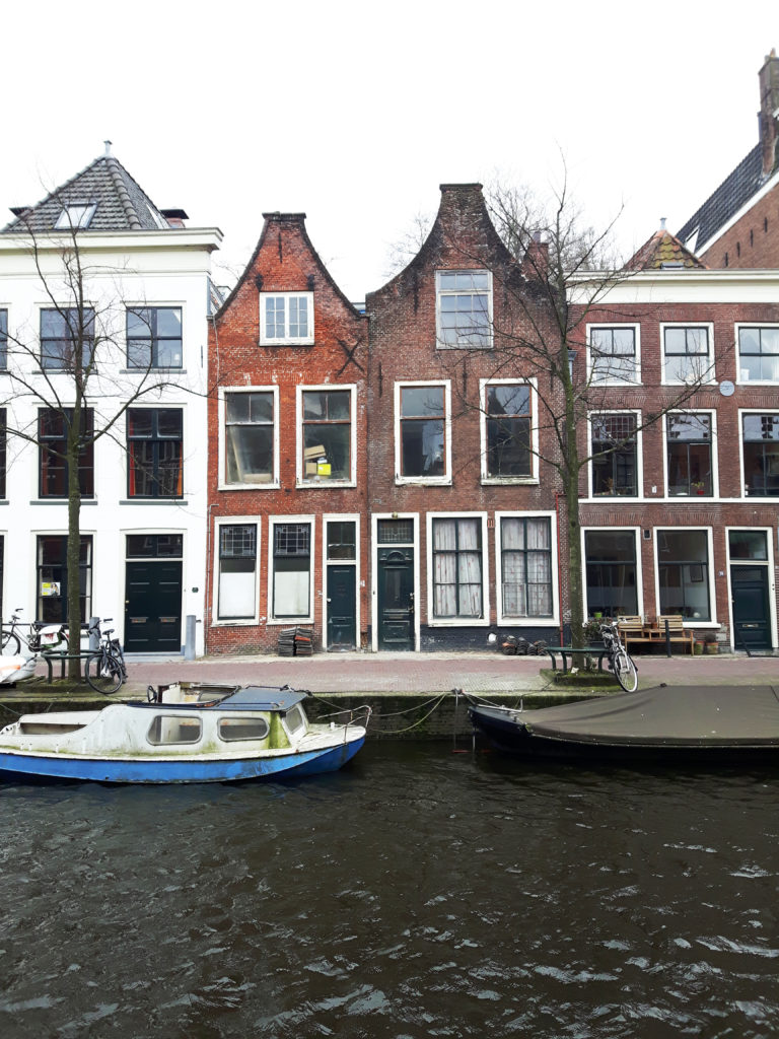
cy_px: 520
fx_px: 930
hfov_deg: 45.4
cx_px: 390
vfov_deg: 58.4
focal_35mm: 31
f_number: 1.9
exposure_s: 1/144
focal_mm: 3.7
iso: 40
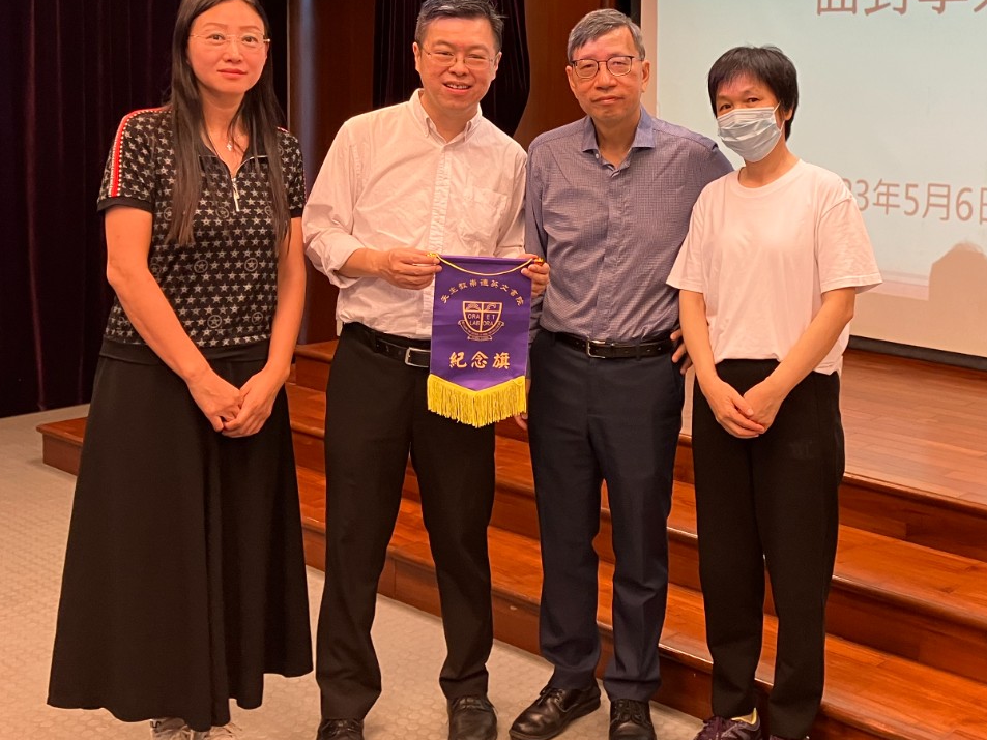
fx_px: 1340
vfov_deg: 30.5
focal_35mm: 47
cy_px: 210
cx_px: 713
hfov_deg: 39.6
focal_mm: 3.99
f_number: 1.8
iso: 80
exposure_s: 1/50
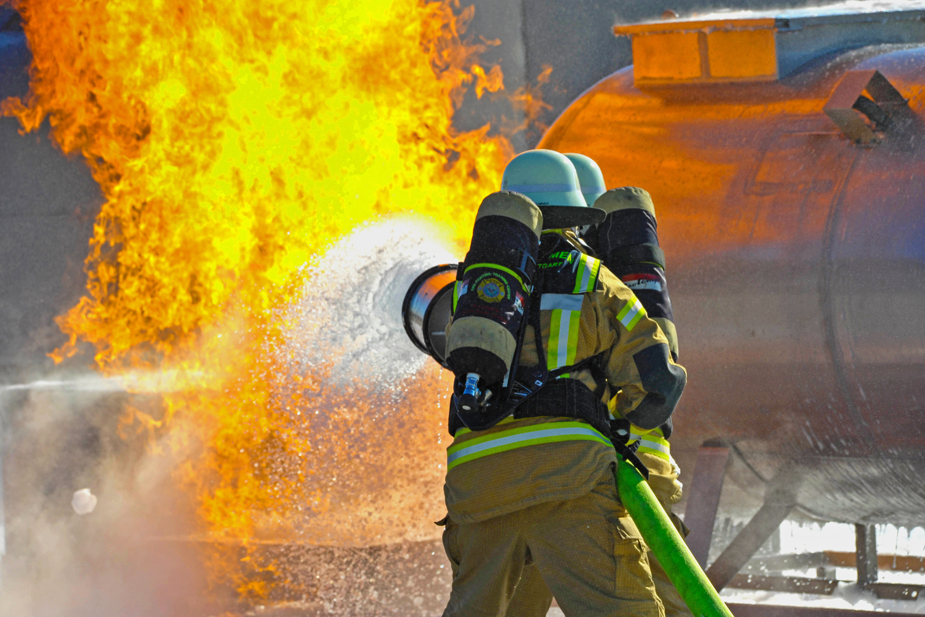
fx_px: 7708
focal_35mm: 300
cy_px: 308
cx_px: 462
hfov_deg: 6.9
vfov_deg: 4.6
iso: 400
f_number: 10
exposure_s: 1/640
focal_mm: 300
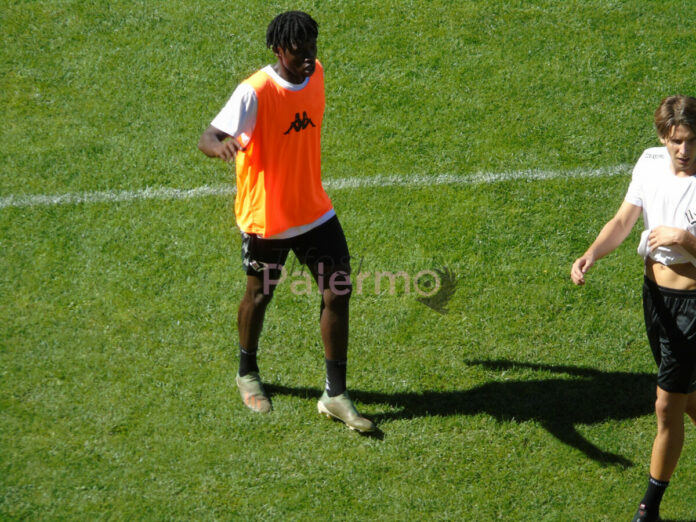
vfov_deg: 3.6
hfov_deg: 4.8
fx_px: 8384
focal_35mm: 417
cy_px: 261
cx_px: 348
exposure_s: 1/200
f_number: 5.3
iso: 80
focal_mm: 74
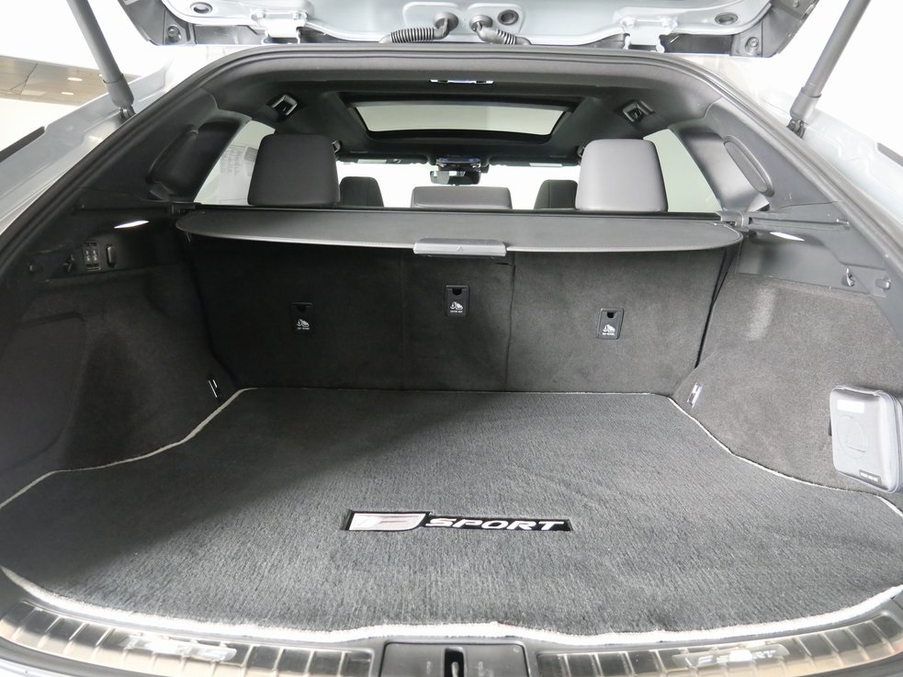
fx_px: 652
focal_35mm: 25
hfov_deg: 69.4
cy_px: 338
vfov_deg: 54.9
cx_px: 456
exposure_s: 1/50
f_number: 3.5
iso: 3200
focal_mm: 12
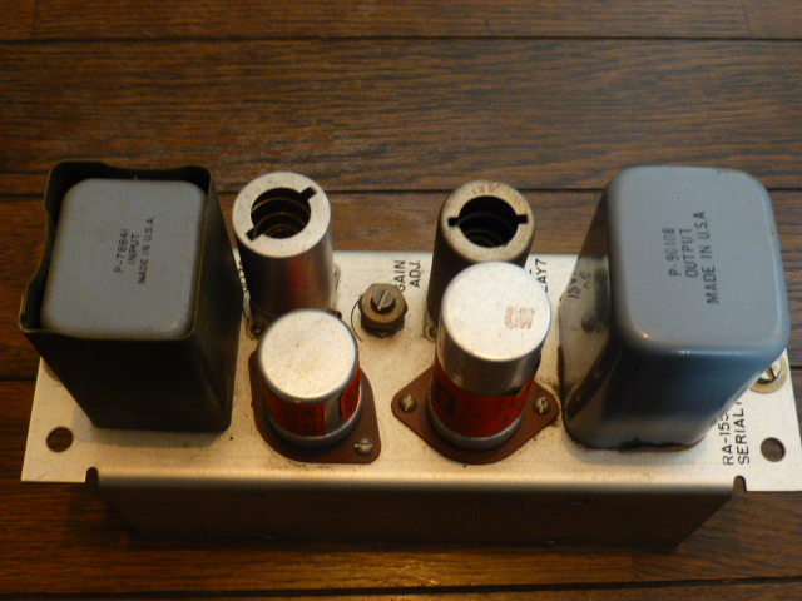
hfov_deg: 43.9
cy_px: 300
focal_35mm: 43
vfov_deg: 33.6
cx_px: 401
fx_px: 996
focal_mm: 7.4
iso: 800
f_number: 3.9
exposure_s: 1/15
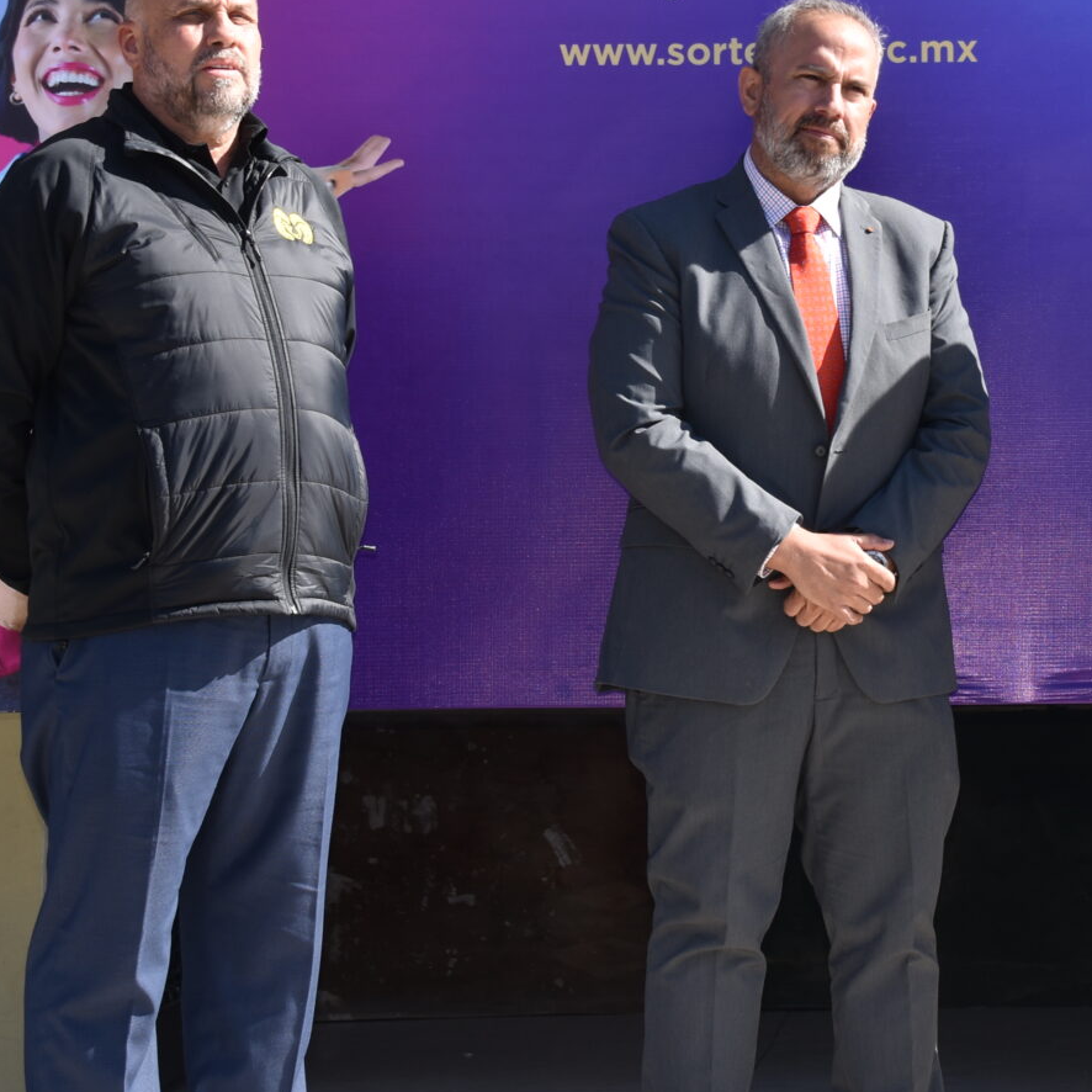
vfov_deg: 15.6
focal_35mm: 112
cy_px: 483
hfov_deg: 15.5
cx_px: 823
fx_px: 3997
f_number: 7.1
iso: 100
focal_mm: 38
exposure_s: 1/200
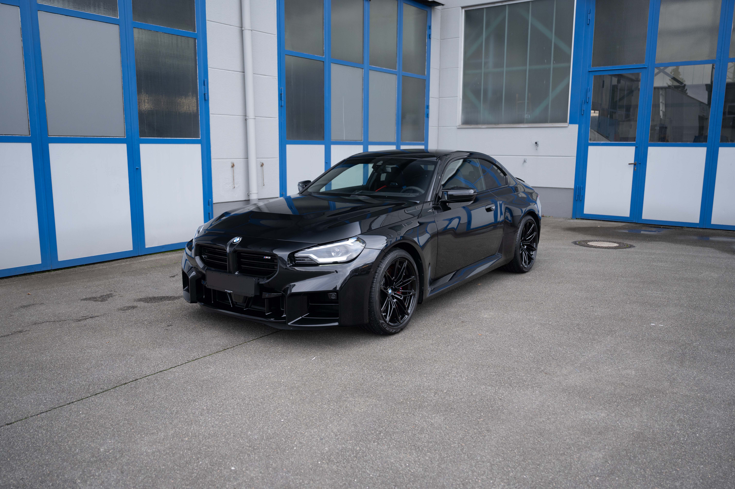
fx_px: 592
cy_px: 244
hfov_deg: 63.7
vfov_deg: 44.9
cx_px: 368
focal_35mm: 29
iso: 500
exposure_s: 1/125
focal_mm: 29
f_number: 2.8
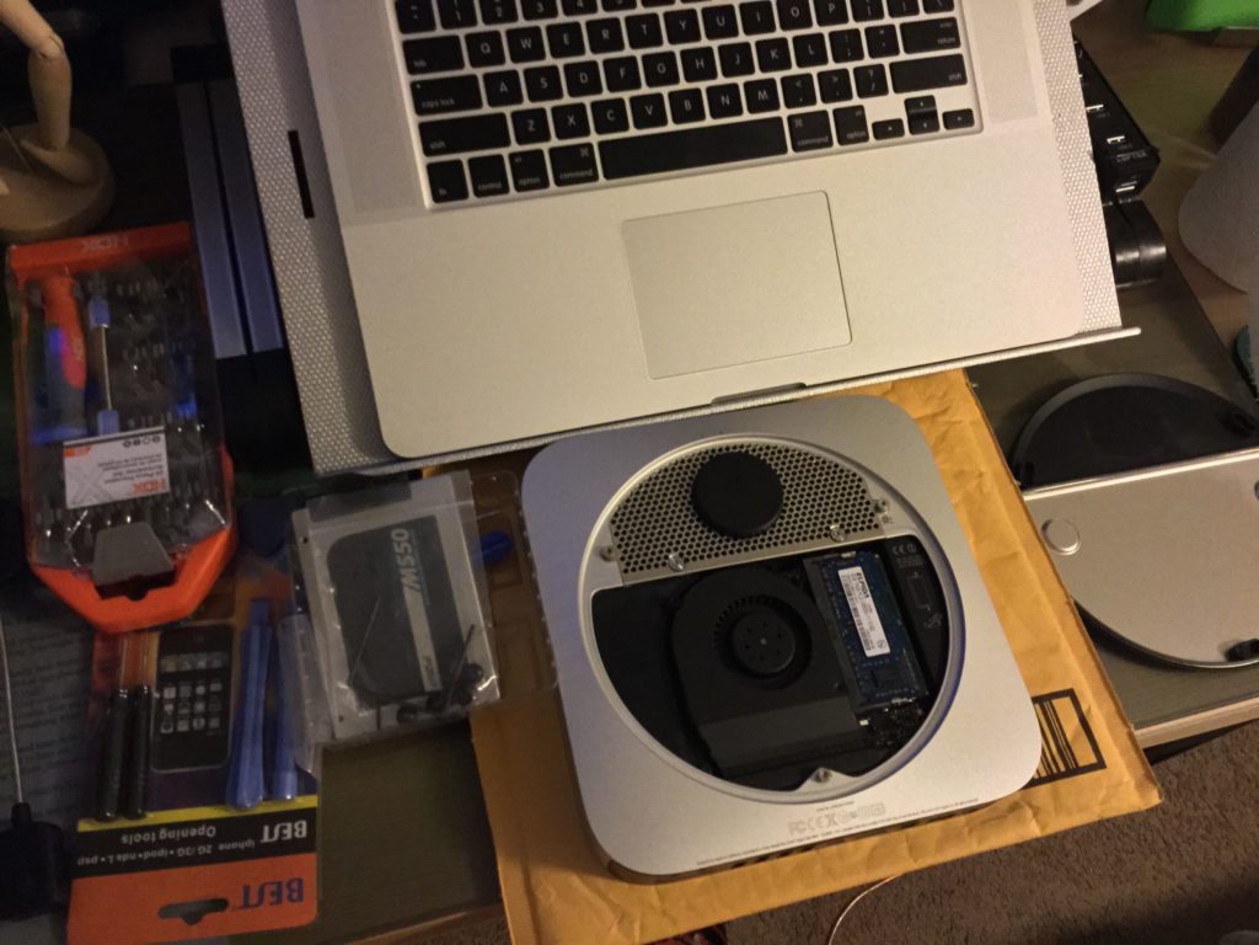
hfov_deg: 58.4
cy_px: 472
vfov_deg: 45.4
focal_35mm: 31
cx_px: 630
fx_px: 1127
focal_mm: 3.3
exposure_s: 1/15
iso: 320
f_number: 2.4
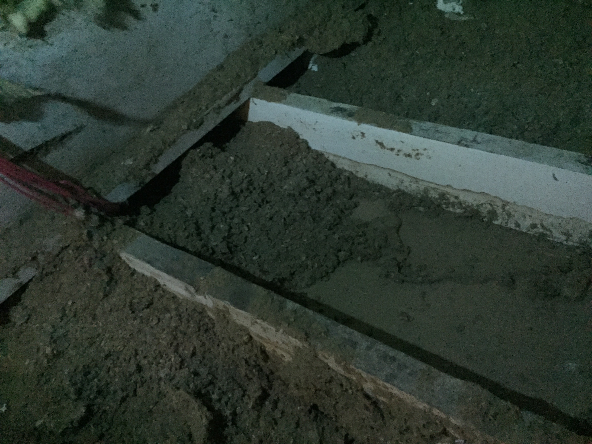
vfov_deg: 48.2
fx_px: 496
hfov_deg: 61.7
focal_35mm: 29
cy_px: 222
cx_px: 296
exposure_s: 1/15
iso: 2000
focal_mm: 4.15
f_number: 2.2
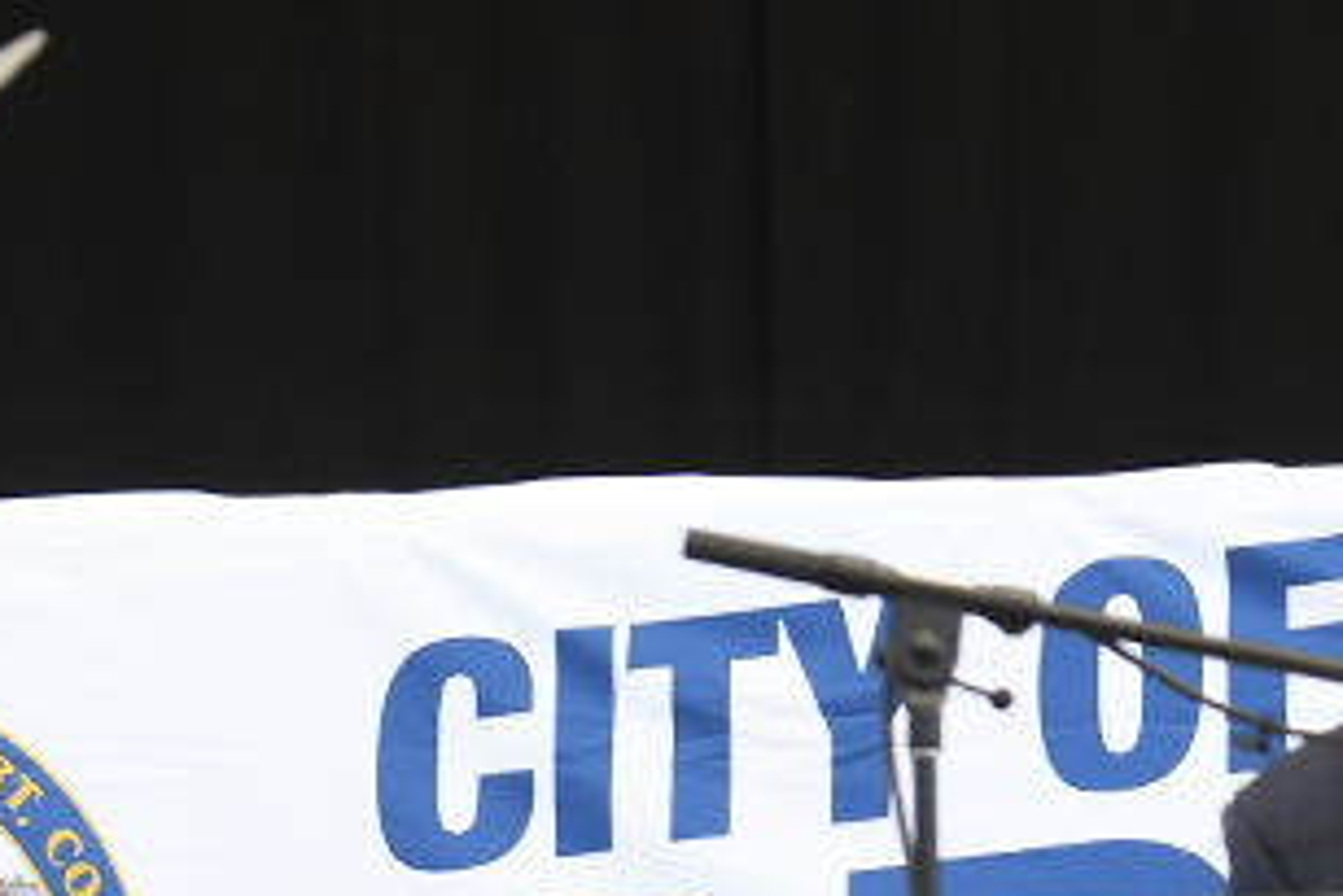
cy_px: 1748
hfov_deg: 7.6
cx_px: 2410
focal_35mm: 264
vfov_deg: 5.1
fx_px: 9853
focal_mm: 45
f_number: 5.6
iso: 400
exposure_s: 1/200
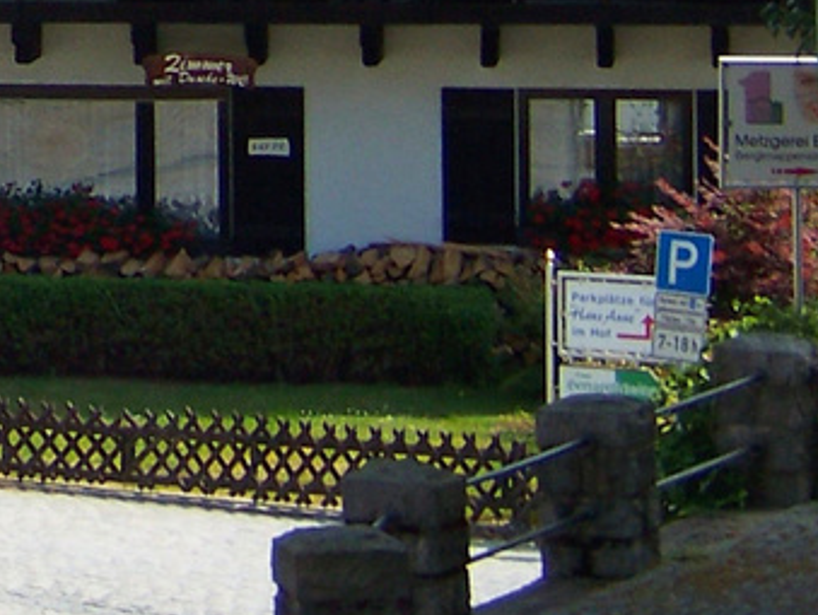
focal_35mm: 263
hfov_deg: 7.3
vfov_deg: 5.5
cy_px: -656
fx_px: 6221
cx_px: -639
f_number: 3.2
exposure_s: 1/800
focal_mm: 10.5
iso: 71
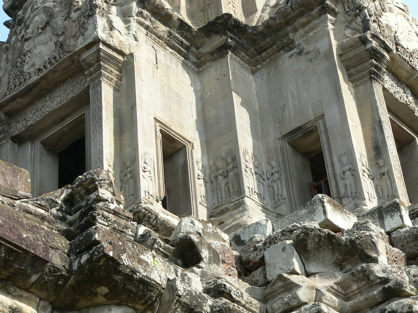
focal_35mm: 87
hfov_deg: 22.5
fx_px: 1051
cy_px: 156
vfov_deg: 17.0
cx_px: 209
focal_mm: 14.5
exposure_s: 1/200
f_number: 4
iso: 80
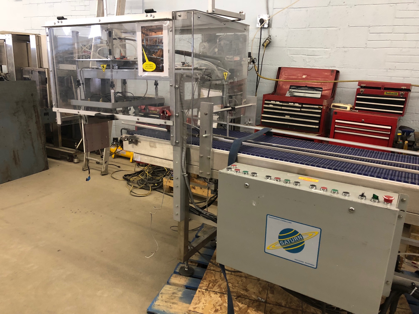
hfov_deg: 63.4
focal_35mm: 28
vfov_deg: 49.7
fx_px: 339
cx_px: 210
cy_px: 157
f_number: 1.8
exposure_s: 1/15
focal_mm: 3.99
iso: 80
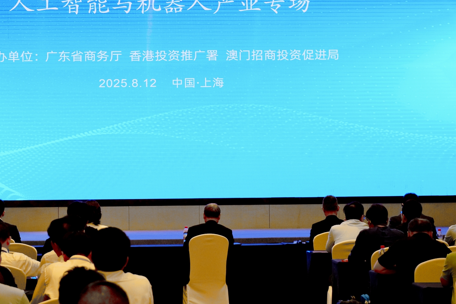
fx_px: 1558
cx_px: 144
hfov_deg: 16.6
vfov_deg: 11.1
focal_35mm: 123
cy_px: 77
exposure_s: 1/75
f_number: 4.8
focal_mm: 50
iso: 500
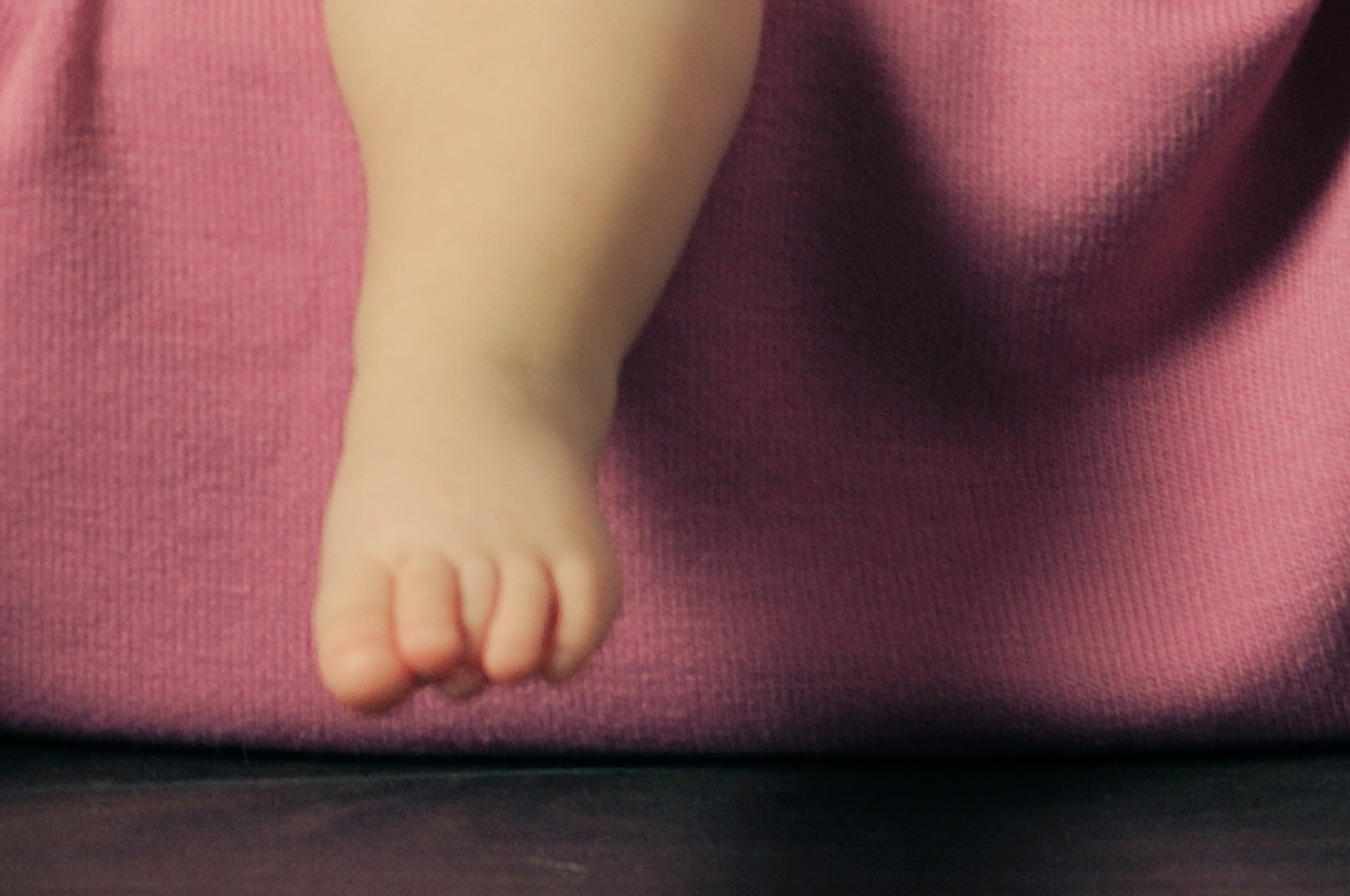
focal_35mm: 341
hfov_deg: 6.0
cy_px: -903
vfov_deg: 4.0
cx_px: -663
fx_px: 12770
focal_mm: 50
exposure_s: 1/160
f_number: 4
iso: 200
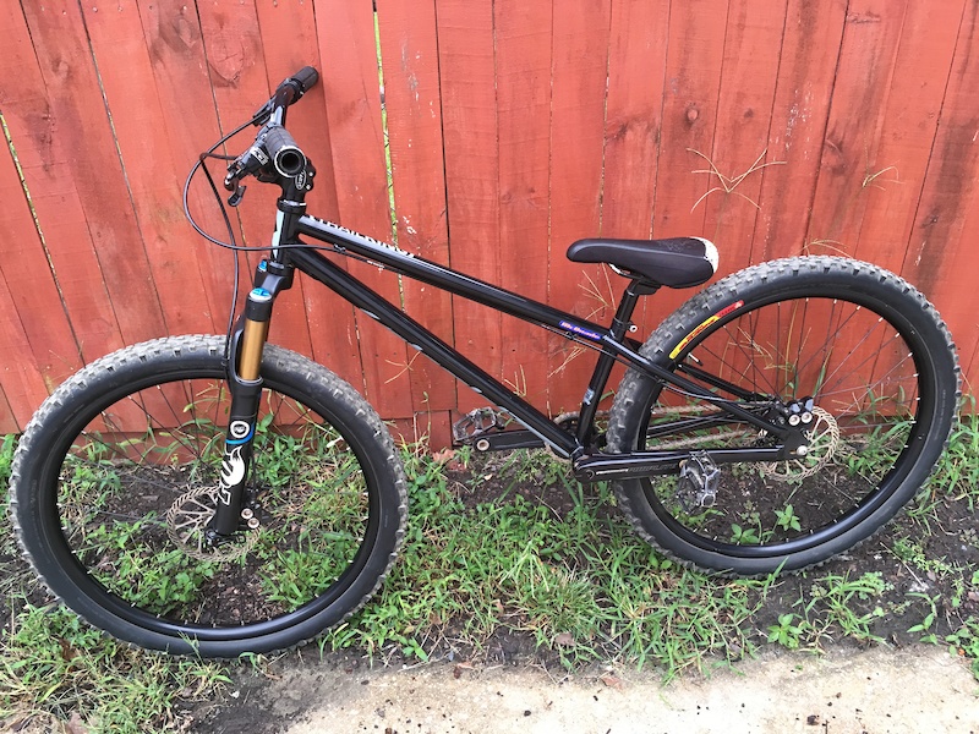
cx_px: 490
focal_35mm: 29
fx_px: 820
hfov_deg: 61.7
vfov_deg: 48.2
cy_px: 367
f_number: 2.2
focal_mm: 4.15
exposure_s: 1/30
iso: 32
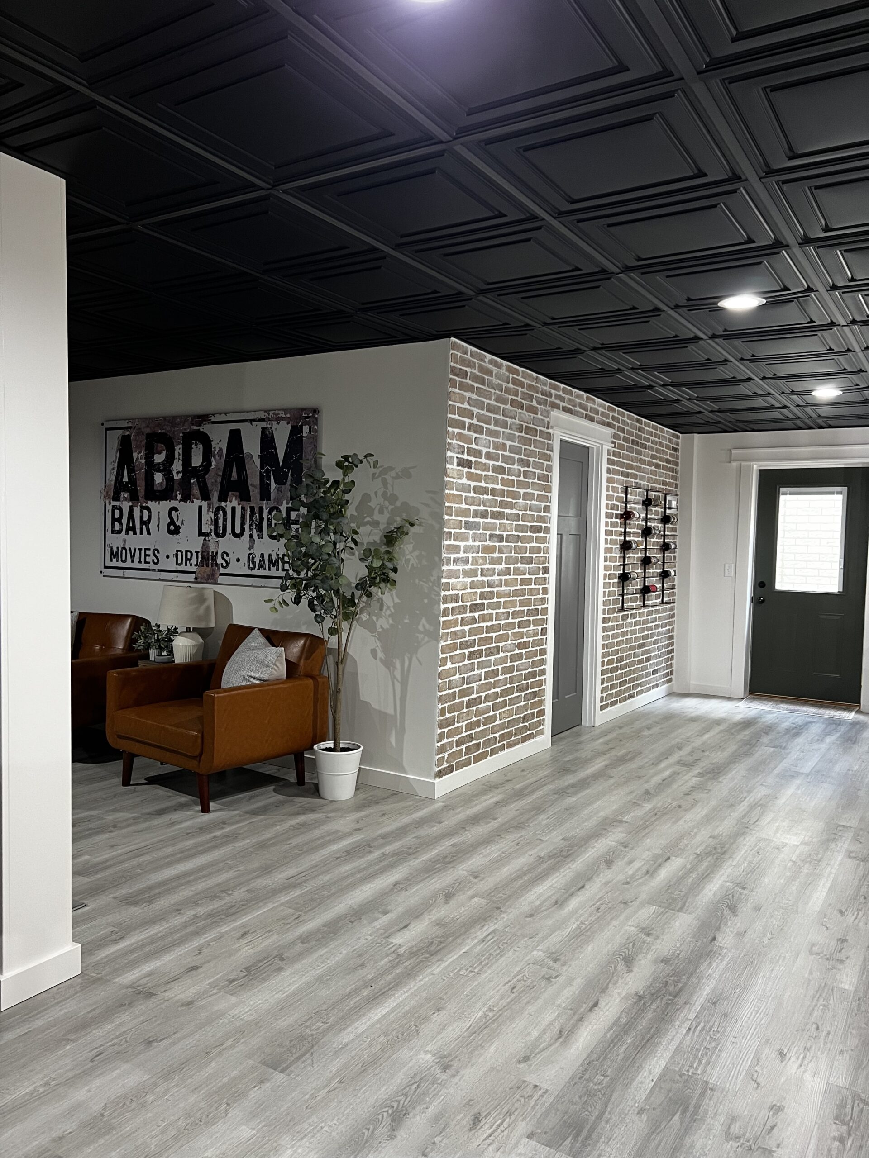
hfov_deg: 53.1
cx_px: 434
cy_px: 579
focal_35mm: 26
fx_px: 870
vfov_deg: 67.3
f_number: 1.5
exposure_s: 1/60
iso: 250
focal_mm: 5.7
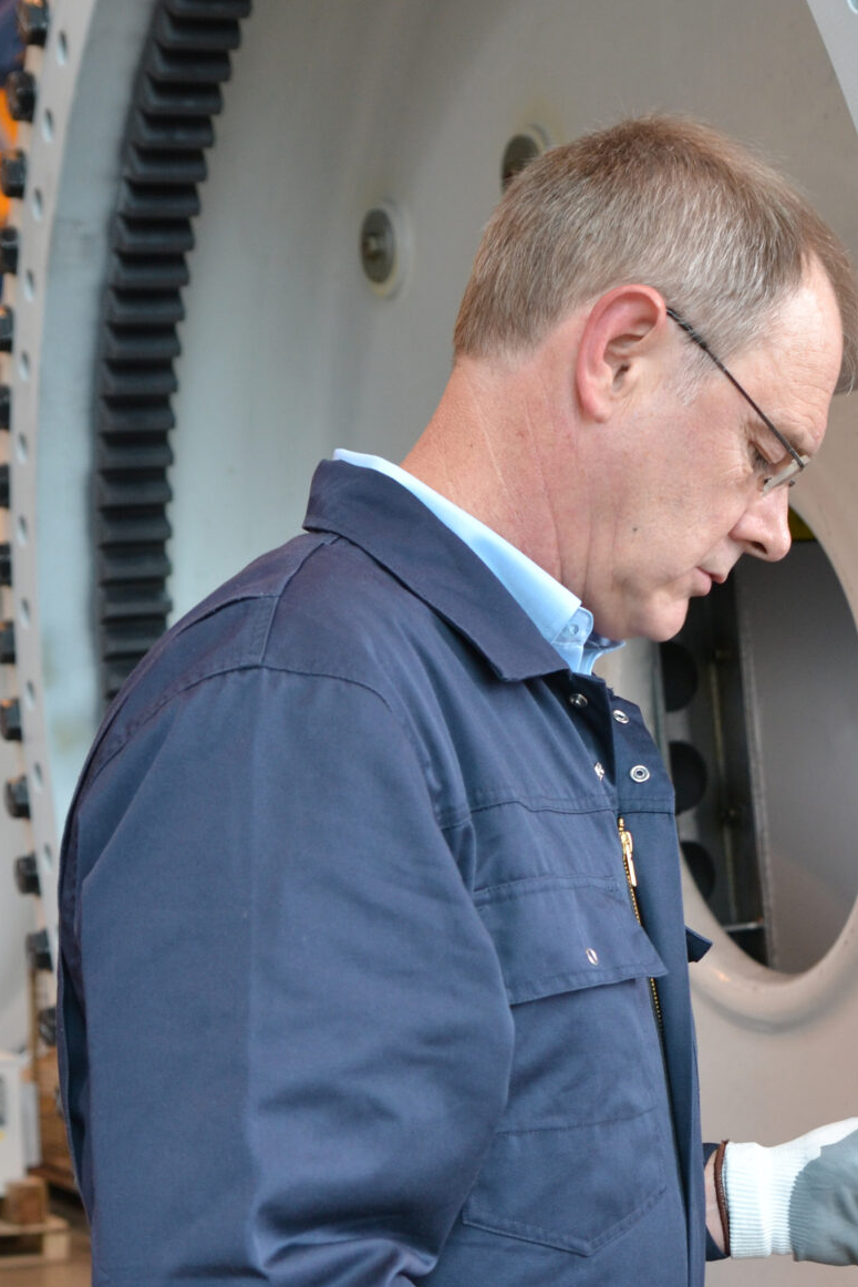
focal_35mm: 74
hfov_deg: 18.2
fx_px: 2645
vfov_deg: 26.7
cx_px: 740
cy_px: 1079
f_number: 4.5
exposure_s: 1/50
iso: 400
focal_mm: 28
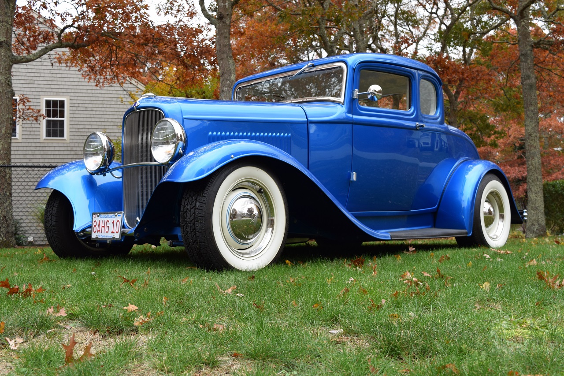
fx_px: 658
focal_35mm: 42
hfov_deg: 46.4
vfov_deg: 31.9
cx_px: 282
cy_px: 188
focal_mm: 28
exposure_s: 1/160
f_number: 6.3
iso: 400
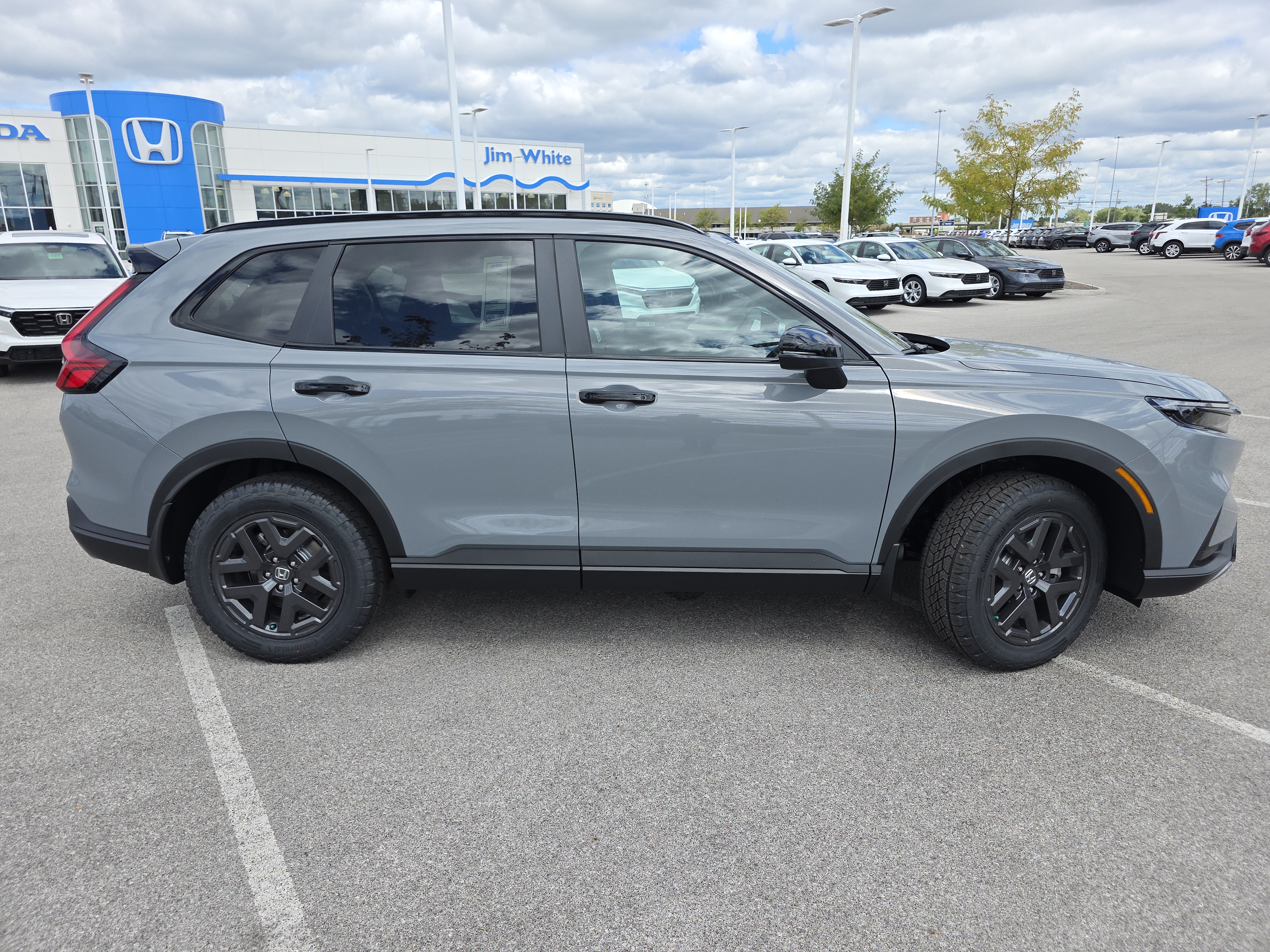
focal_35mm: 23
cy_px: 476
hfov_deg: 73.9
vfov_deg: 58.9
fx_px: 844
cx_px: 635
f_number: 1.7
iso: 80
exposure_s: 1/3677
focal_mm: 6.3
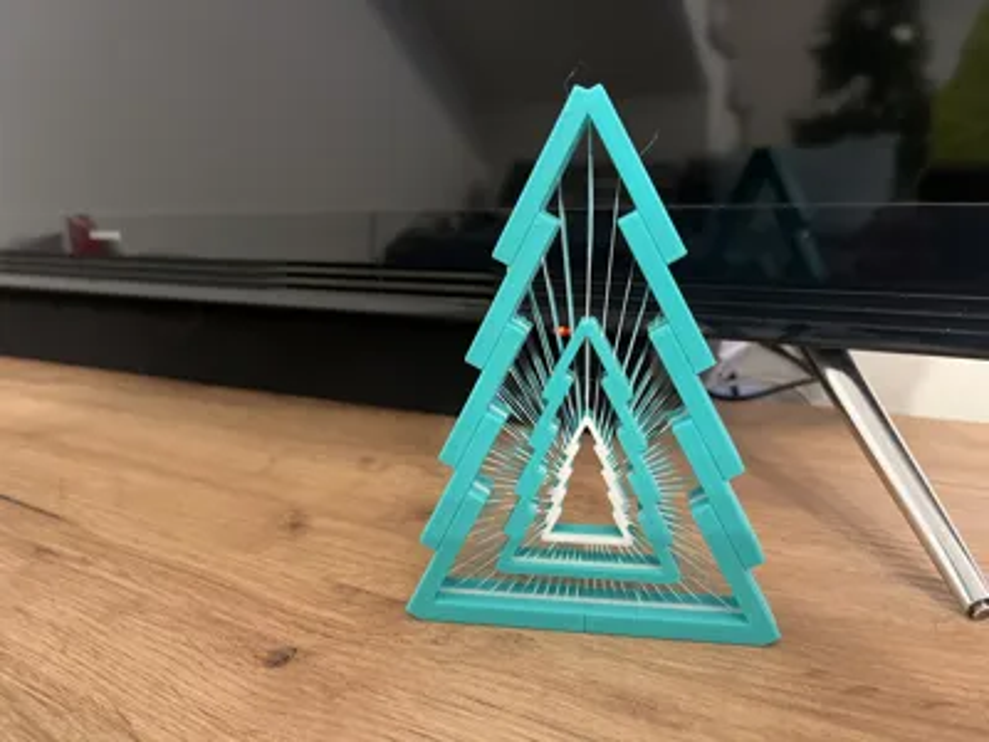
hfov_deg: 67.3
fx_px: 743
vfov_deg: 53.1
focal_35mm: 26
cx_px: 494
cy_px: 371
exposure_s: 1/33
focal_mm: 5.1
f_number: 1.6
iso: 640
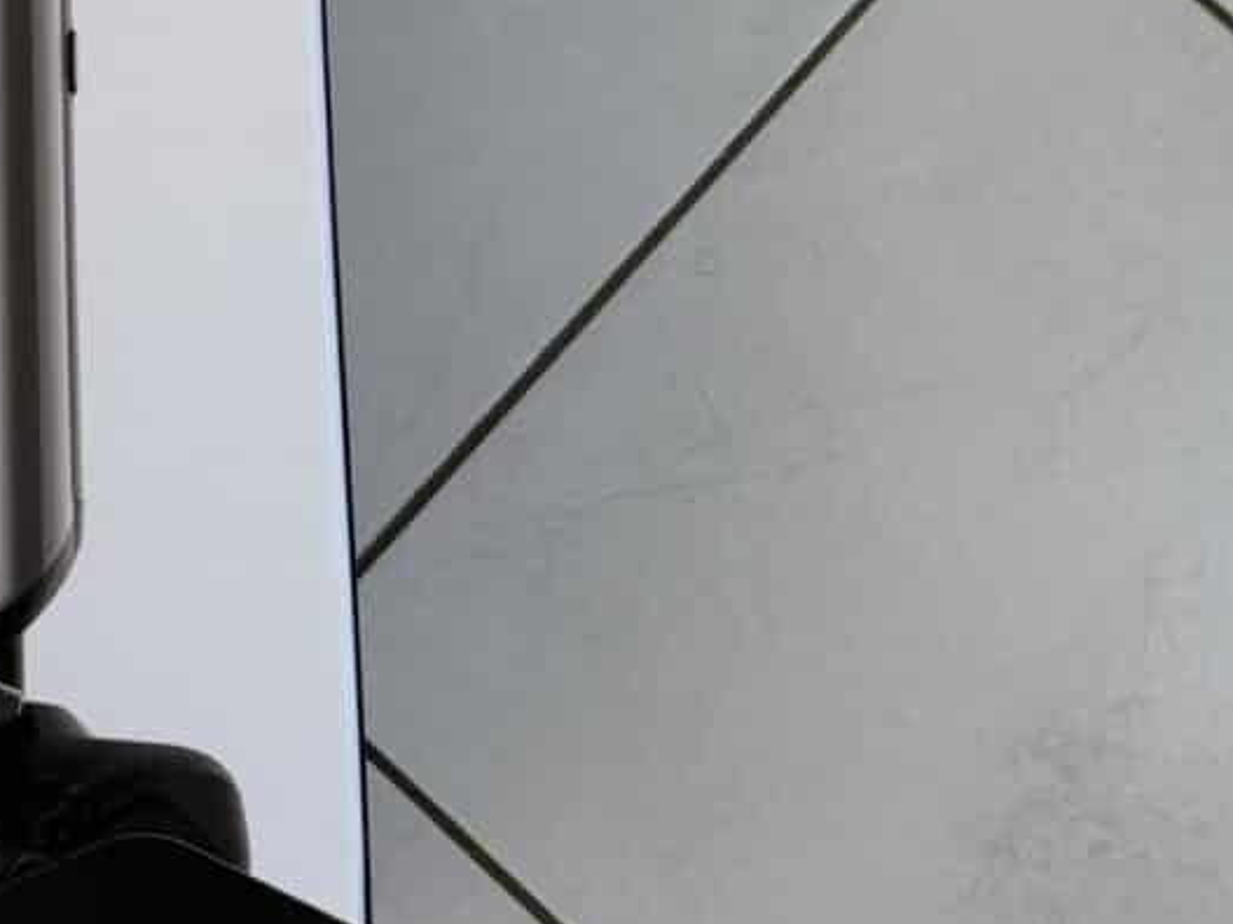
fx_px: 2813
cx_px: -185
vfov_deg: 18.1
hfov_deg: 23.0
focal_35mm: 79
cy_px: -40
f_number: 1.6
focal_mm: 5.96
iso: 40
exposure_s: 1/183
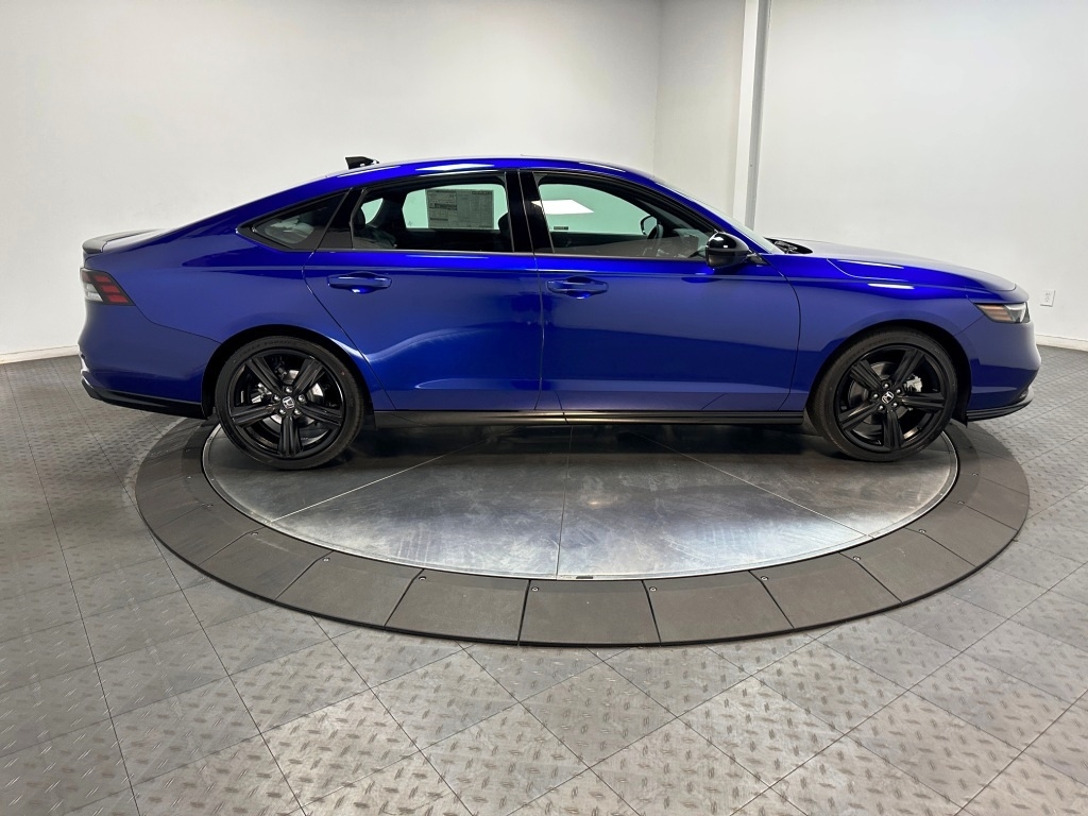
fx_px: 754
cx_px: 544
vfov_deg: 56.8
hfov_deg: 71.6
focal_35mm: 24
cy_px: 408
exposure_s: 1/60
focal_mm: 6.86
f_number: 1.78
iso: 400
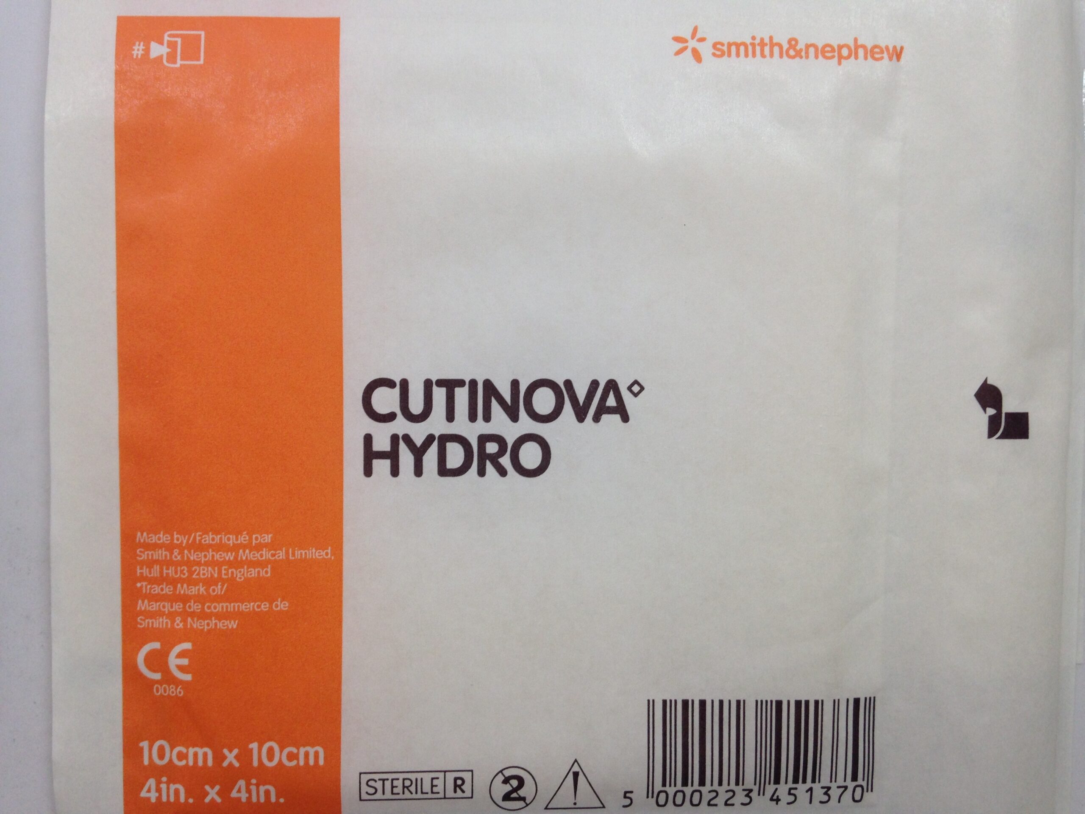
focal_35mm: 33
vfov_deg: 42.9
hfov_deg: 55.4
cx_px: 542
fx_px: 1034
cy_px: 407
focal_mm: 4.12
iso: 64
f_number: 2.4
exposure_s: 1/60
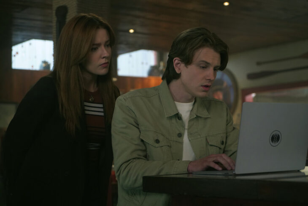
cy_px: 103
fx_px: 565
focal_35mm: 66
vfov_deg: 20.6
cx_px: 154
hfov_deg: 30.5
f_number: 4
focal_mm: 66
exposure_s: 1/125
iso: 3200
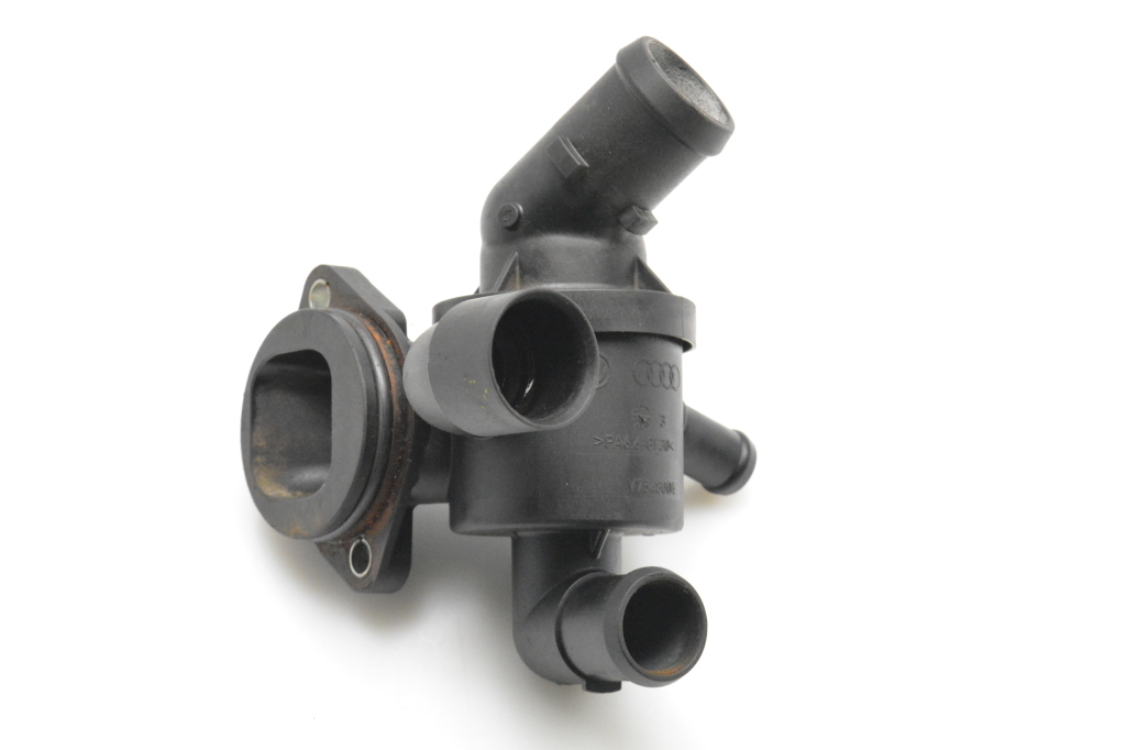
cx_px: 563
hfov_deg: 24.6
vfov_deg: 16.5
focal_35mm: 82
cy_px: 375
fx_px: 2579
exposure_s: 1/400
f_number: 10
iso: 6400
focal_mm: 55
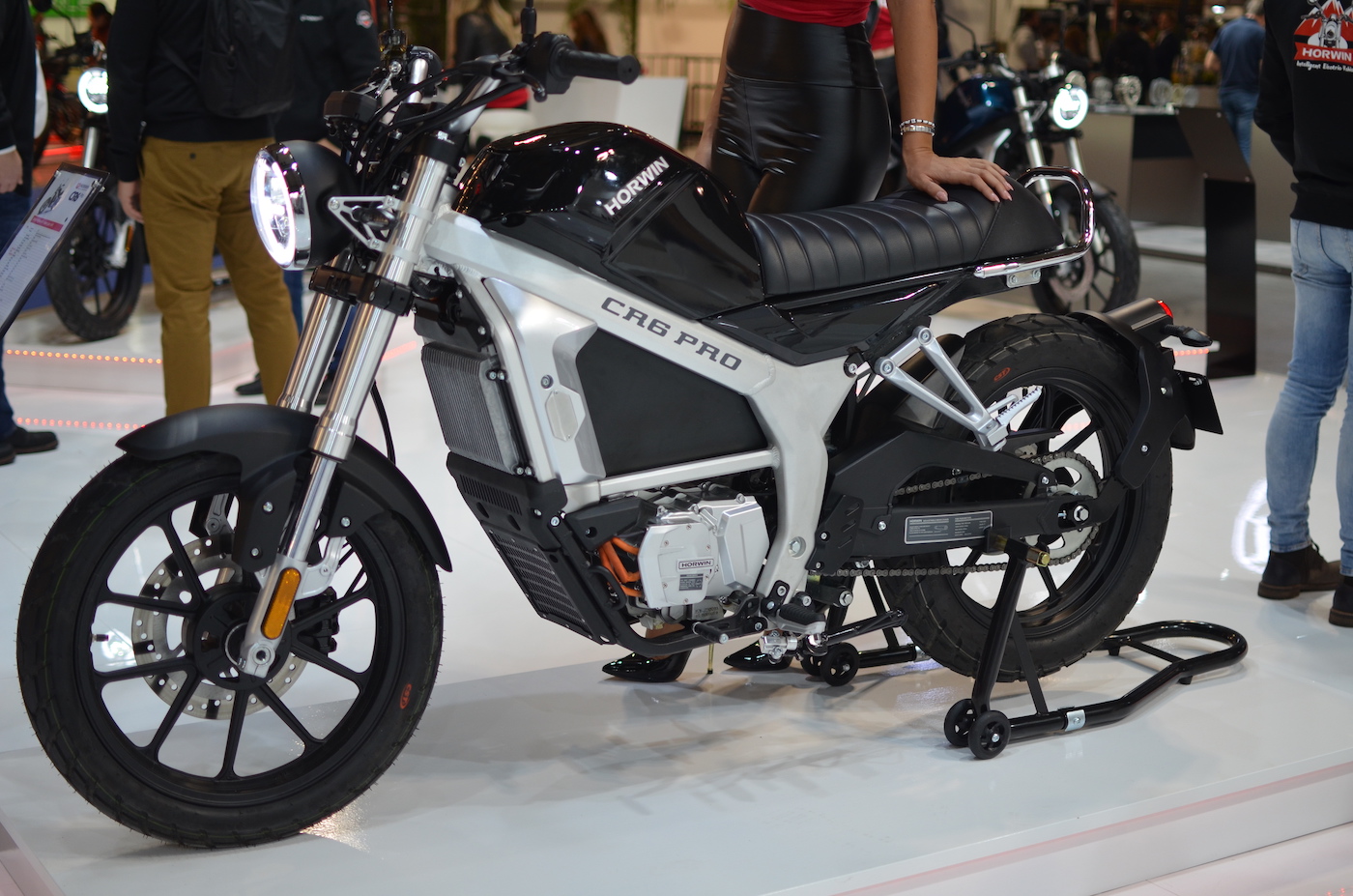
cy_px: 448
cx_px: 676
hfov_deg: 37.9
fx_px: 1969
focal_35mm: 52
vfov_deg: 25.6
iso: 320
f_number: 1.8
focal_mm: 35
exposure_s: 1/400
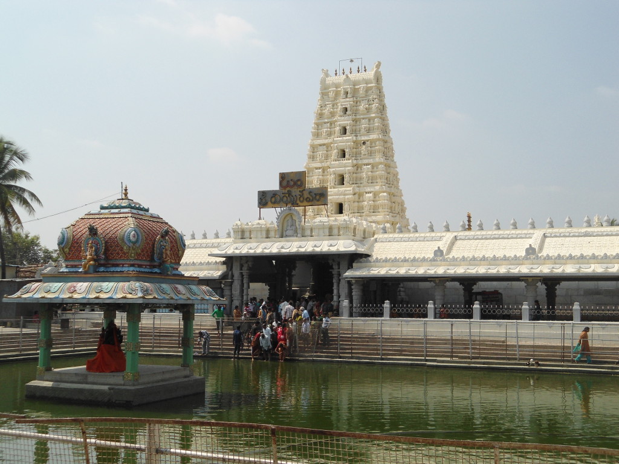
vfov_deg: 32.9
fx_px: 787
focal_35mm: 44
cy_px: 232
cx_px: 310
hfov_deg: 42.9
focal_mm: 7.9
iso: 100
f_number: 10
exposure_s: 1/250
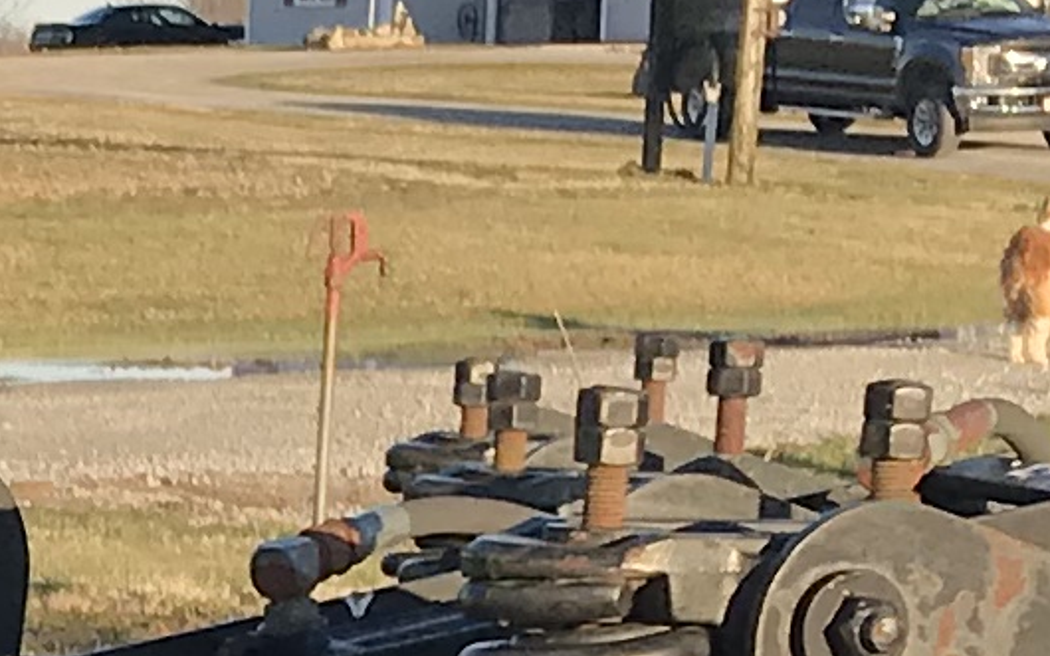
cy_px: 1290
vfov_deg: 5.7
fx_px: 6466
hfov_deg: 8.9
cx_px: -773
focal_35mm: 226
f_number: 1.8
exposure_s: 1/1168
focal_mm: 3.99
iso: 20
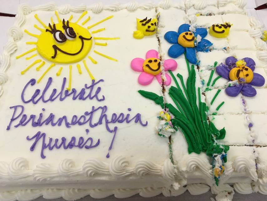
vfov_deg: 48.2
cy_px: 100
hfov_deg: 61.7
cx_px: 134
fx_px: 224
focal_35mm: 29
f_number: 2.2
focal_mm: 4.15
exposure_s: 1/15
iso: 32
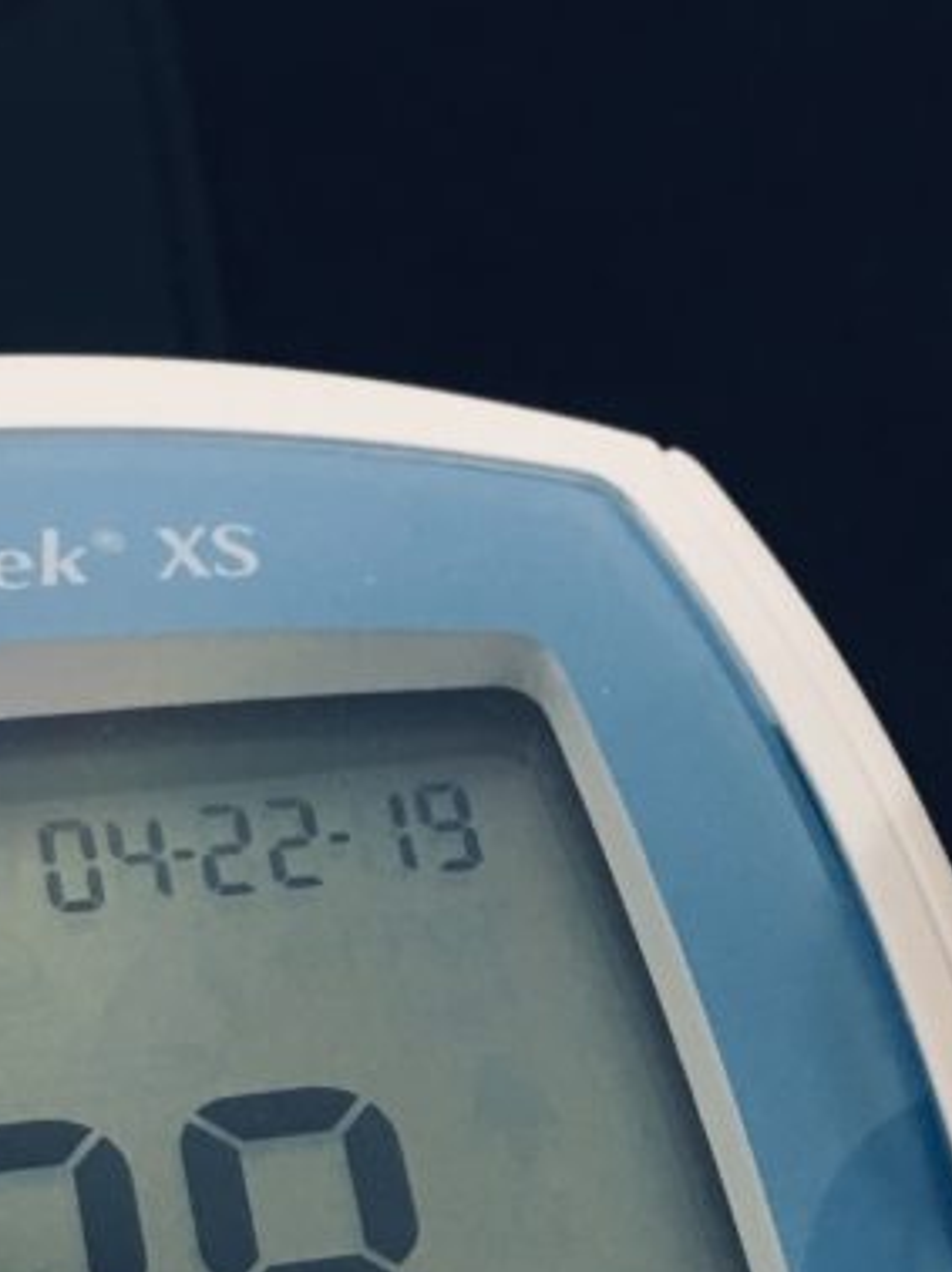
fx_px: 3120
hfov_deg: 17.3
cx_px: 535
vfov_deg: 21.8
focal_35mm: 85
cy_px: 1398
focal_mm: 4.15
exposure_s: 1/30
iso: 40
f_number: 2.2
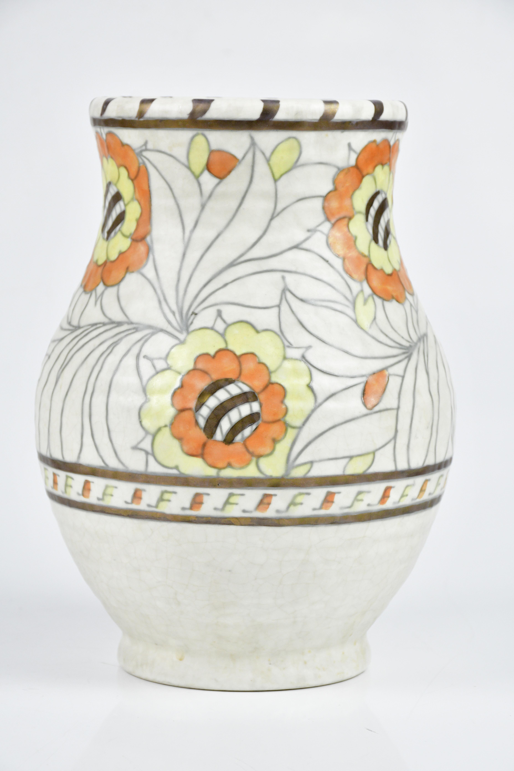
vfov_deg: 16.1
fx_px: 2720
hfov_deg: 10.8
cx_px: 257
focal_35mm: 127
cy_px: 386
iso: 1600
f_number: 9
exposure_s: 1/100
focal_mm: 85
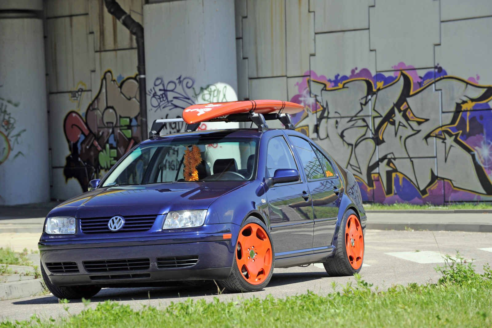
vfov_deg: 8.1
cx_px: 246
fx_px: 2322
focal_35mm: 170
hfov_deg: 12.1
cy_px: 164
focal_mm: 170
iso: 200
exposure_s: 1/100
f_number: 8
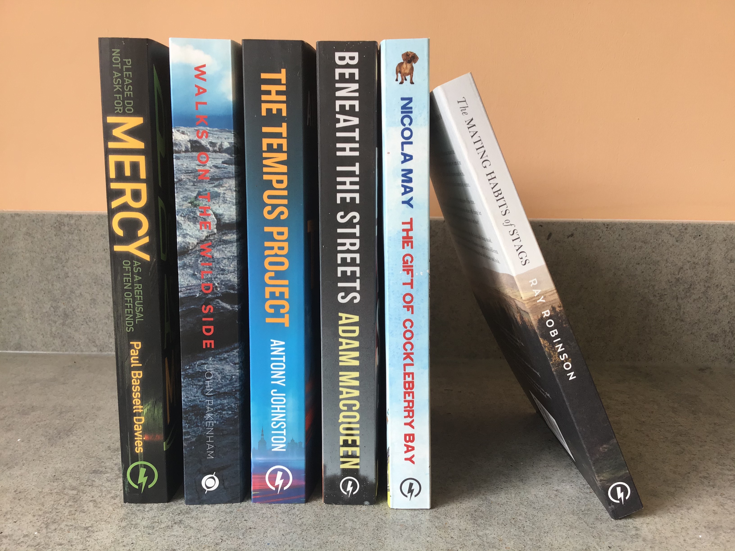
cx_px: 368
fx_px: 658
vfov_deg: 45.4
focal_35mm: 31
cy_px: 276
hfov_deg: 58.4
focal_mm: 3.3
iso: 25
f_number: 2.4
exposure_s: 1/50
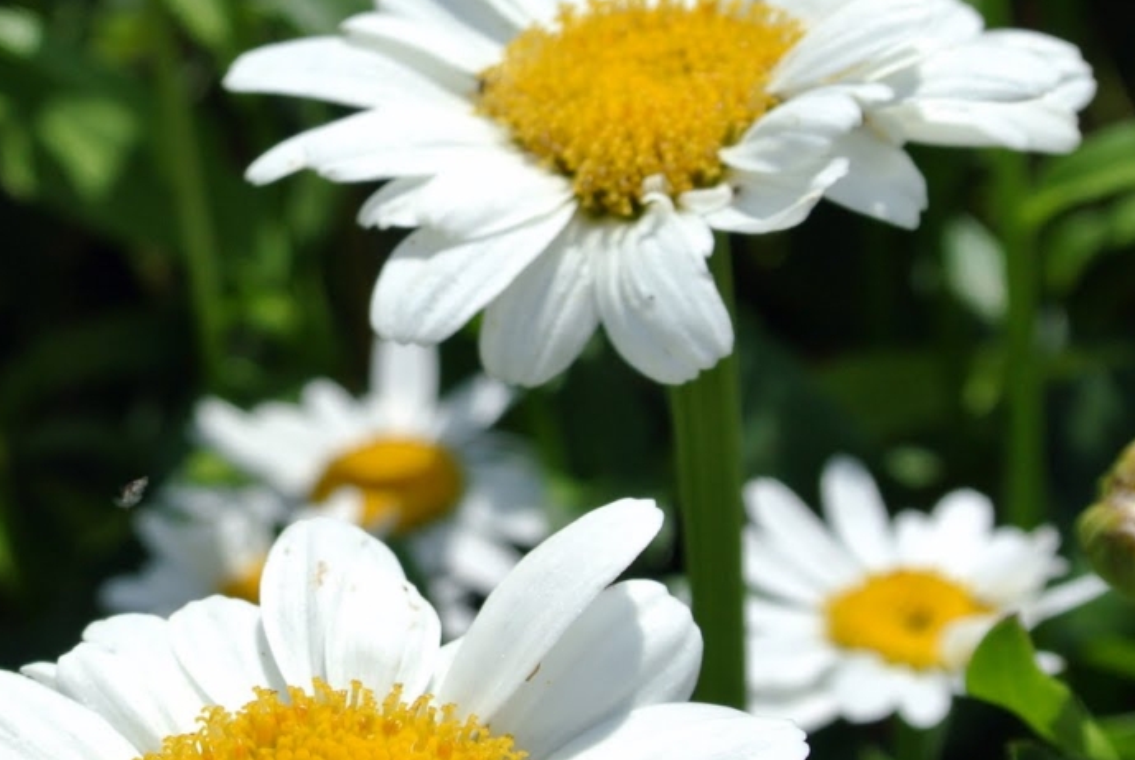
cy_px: 569
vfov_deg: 10.1
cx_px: 79
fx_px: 4292
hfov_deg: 14.9
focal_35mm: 136
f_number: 6.3
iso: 100
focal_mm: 22.7
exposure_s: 1/640
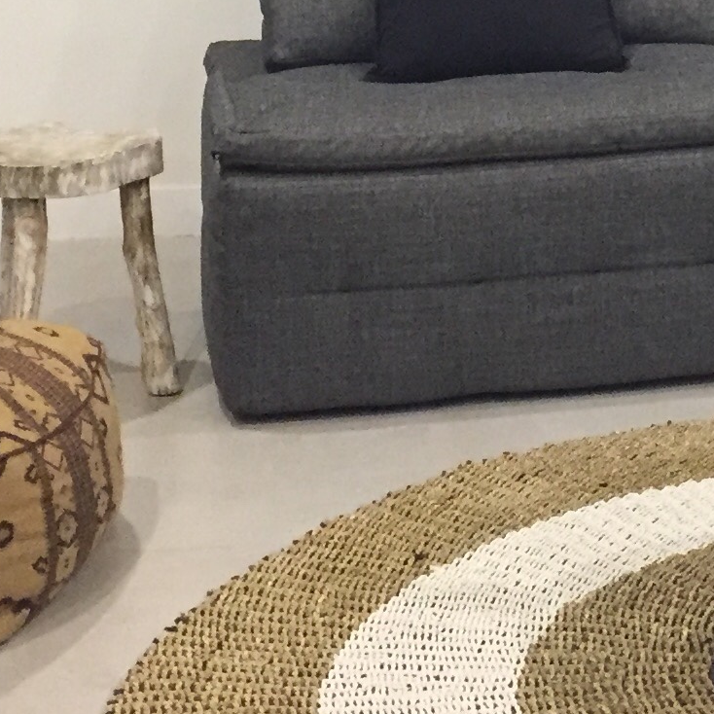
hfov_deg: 15.0
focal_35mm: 114
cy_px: -325
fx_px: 2660
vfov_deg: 14.4
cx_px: 748
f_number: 2.2
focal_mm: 4.15
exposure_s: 1/20
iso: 250
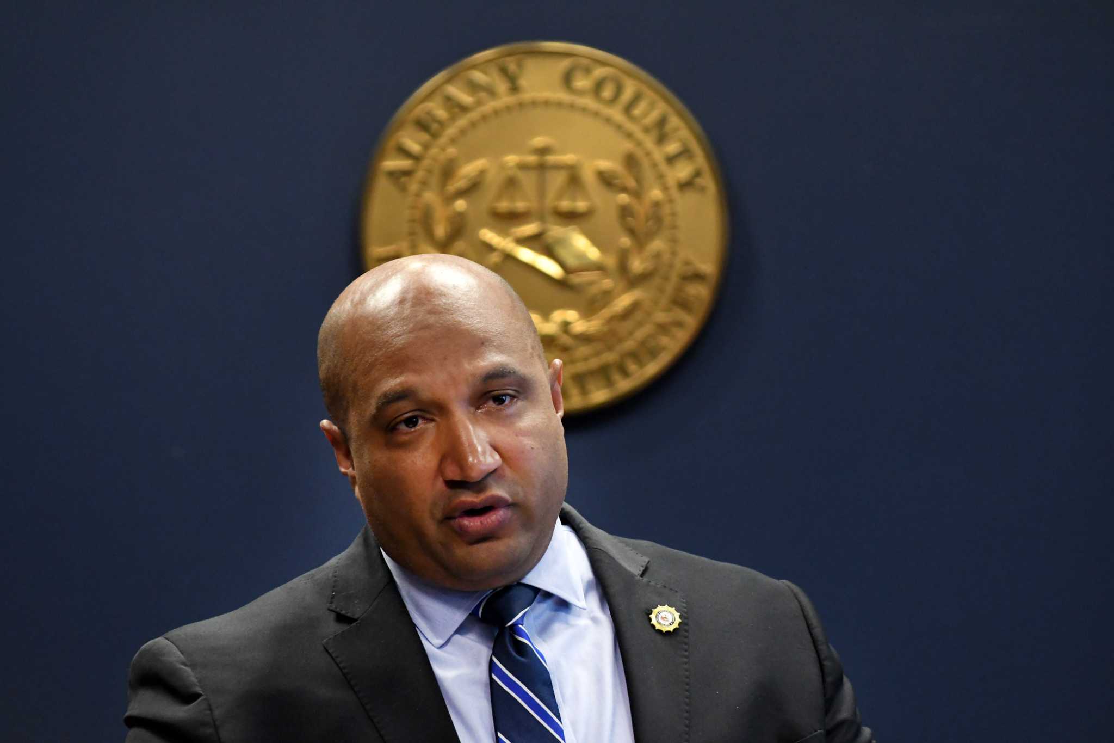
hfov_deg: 6.9
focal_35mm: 300
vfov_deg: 4.6
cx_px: 557
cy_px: 372
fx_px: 9282
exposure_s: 1/250
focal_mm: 200
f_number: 3.5
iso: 4000
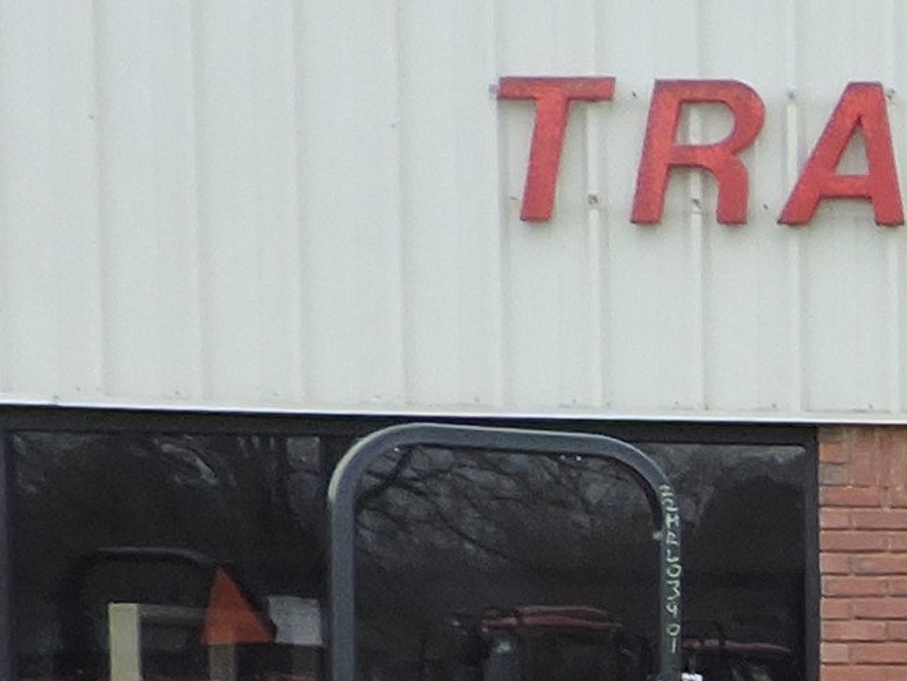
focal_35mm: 168
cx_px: 1821
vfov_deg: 8.5
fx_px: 4404
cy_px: 1228
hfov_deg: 10.7
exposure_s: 1/125
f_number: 3
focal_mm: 4.3
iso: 100
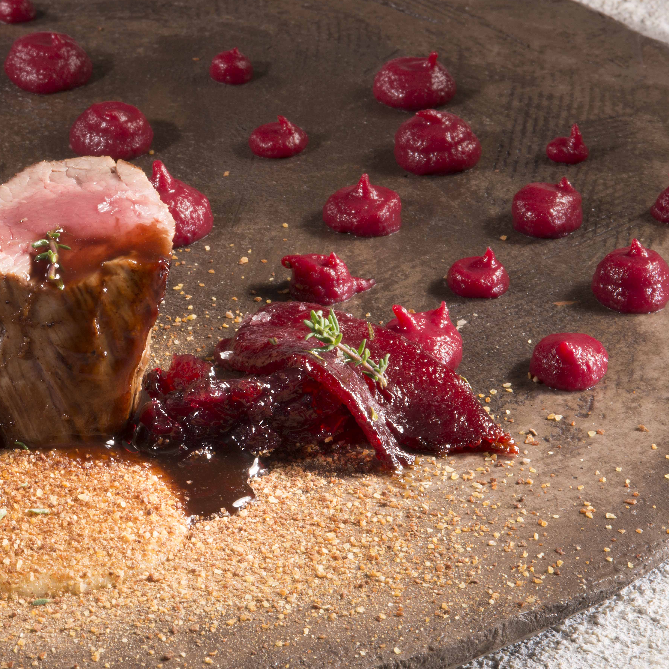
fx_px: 4023
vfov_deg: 9.5
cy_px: 299
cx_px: -14
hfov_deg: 9.4
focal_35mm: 184
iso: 100
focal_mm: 105
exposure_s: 1/250
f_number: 36
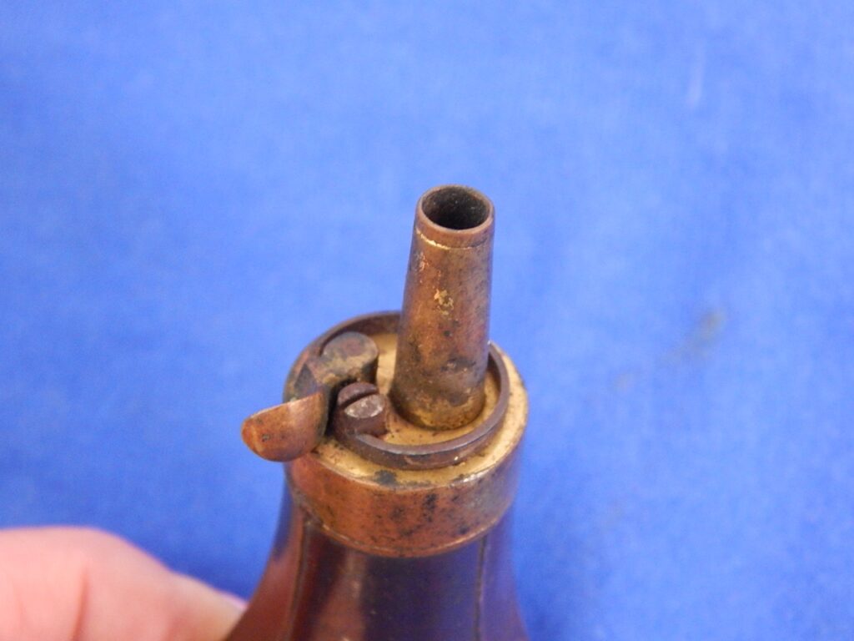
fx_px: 1332
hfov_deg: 35.5
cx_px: 427
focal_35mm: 54
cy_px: 320
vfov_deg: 27.0
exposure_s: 1/8
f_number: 3.8
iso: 800
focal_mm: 9.7
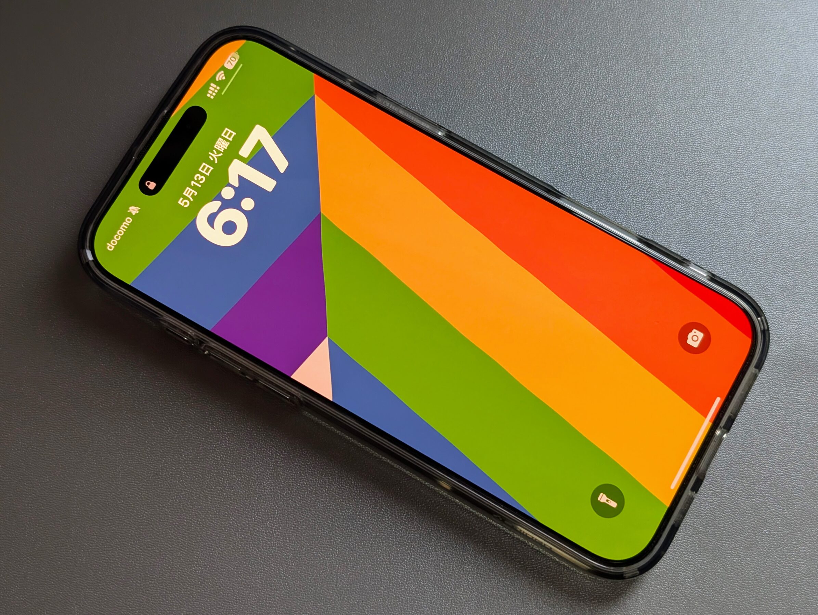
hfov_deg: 38.9
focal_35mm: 49
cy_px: 308
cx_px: 409
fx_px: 1159
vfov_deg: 29.7
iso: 258
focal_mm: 6.9
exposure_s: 1/97.5
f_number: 1.68
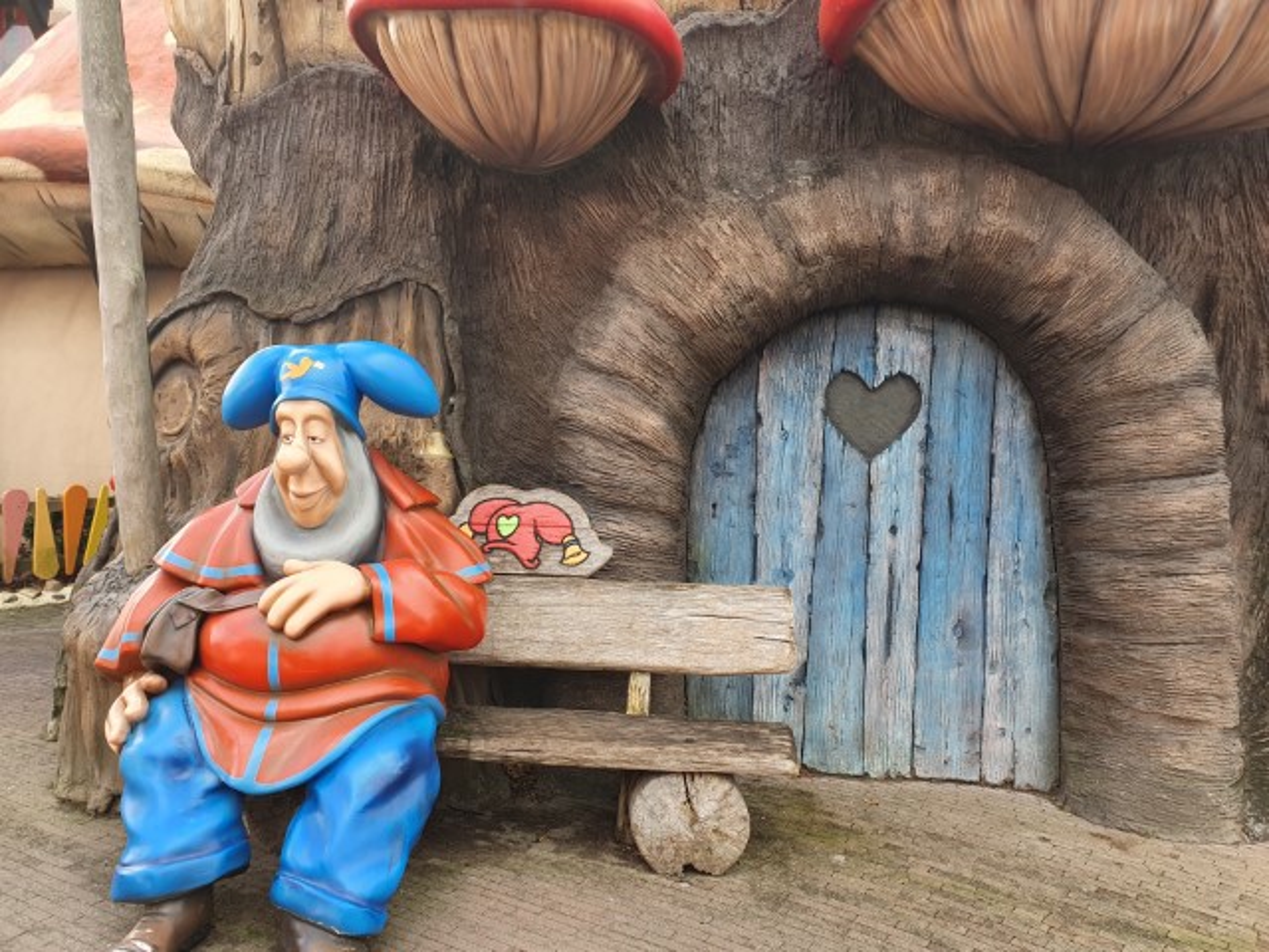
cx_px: 634
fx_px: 953
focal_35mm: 26
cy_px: 476
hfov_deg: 67.3
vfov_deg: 53.1
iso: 50
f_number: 2.4
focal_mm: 4.32
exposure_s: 1/198
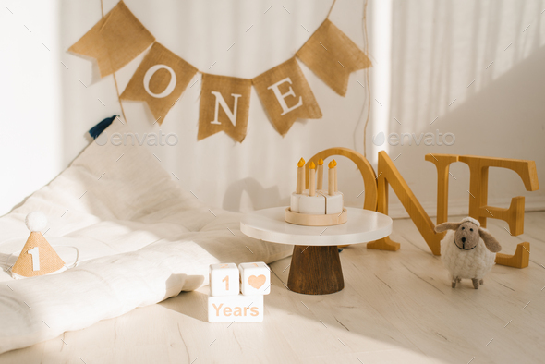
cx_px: 272
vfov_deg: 27.0
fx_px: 757
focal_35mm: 50
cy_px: 182
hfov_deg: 39.6
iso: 100
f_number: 4
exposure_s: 1/320
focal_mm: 50
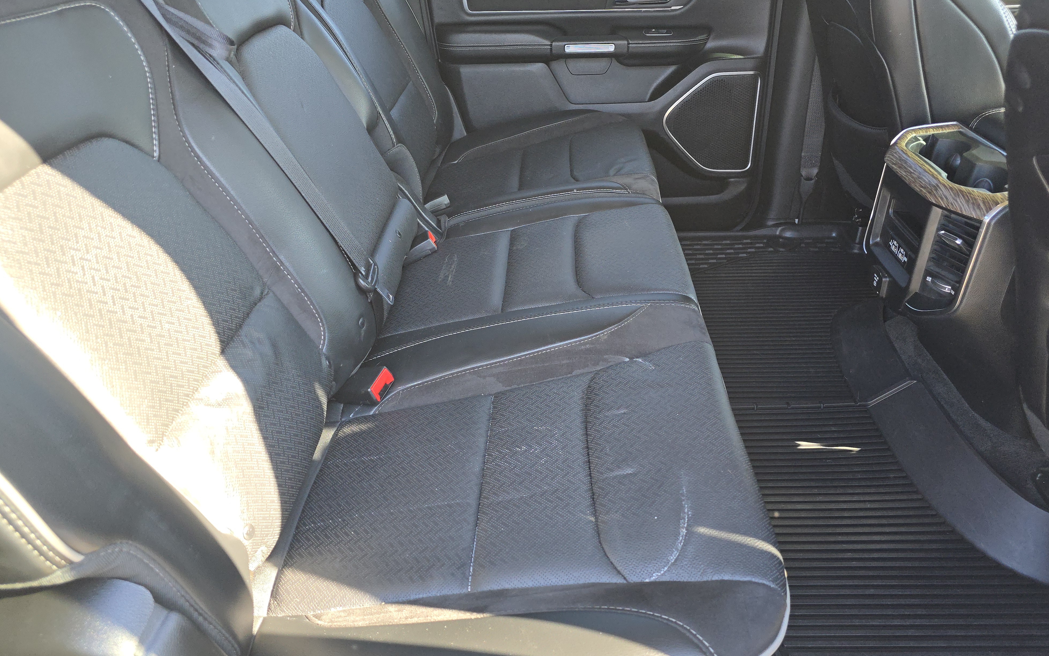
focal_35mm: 25
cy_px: 341
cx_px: 524
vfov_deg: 49.3
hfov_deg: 72.5
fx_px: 715
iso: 160
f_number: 1.7
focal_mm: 6.3
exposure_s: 1/180
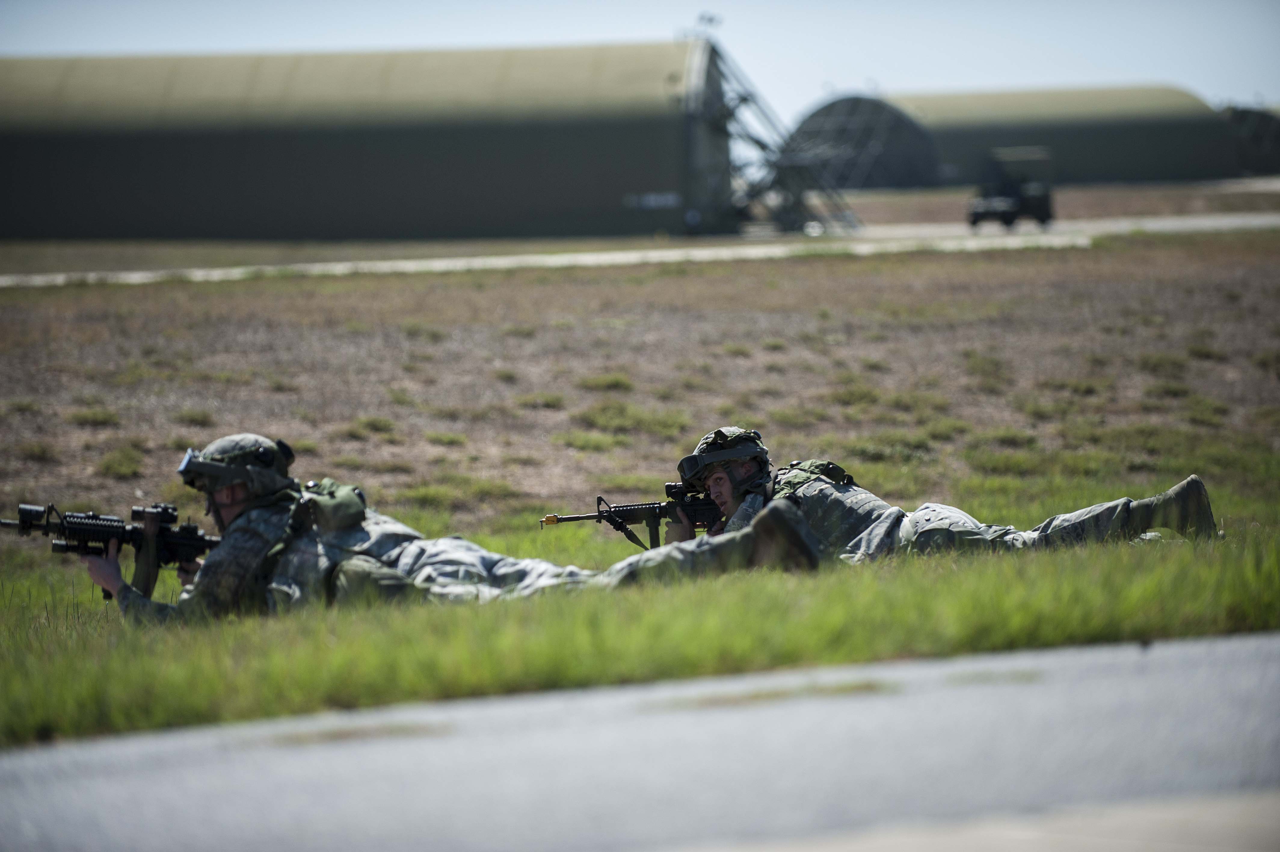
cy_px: 426
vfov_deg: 7.6
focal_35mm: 180
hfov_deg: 11.4
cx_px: 640
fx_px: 6396
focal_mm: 180
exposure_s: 1/8000
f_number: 2.8
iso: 320
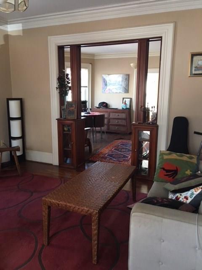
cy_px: 135
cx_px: 101
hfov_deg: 48.2
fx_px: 226
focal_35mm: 29
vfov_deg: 61.7
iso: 160
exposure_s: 1/30
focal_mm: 4.15
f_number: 2.2
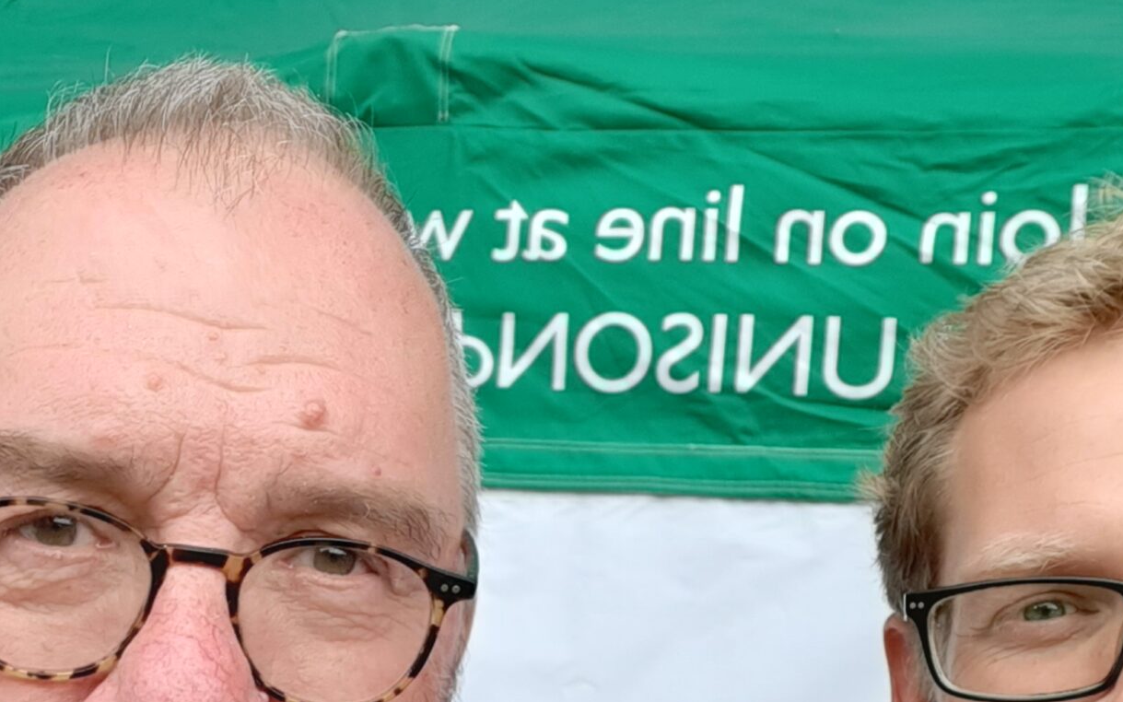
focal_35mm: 69
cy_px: 833
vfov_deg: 18.0
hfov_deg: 29.4
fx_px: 2112
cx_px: 323
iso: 40
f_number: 2
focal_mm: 3.75
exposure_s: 1/258
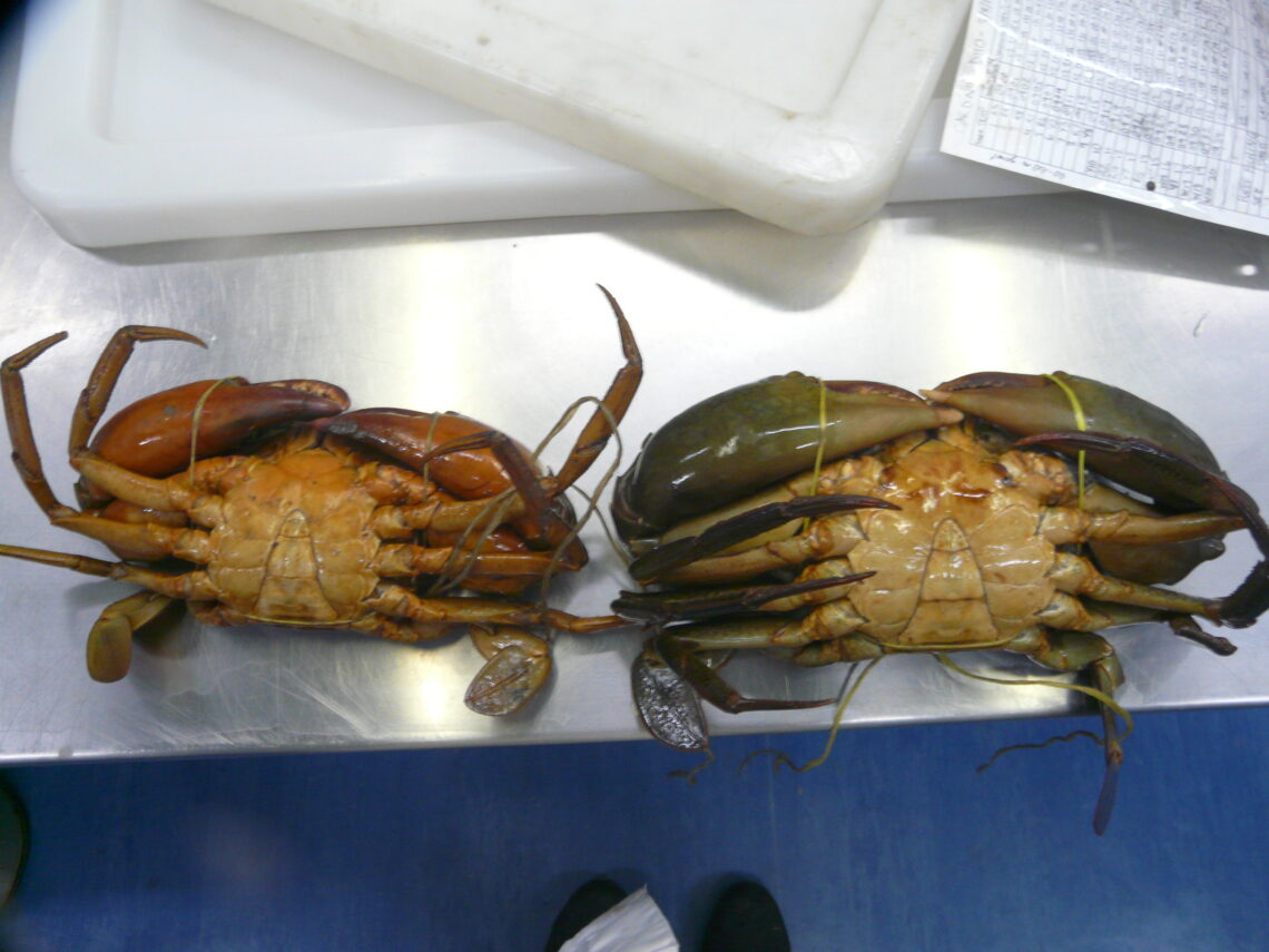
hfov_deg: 63.4
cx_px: 634
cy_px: 476
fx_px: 1026
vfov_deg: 49.7
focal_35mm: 28
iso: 200
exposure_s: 1/13
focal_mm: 4.6
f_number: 2.8
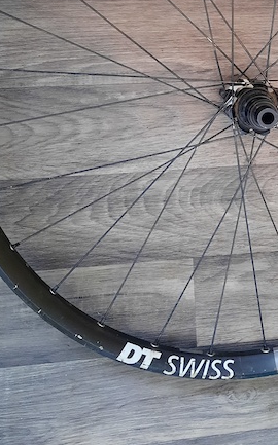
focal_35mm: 49
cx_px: 237
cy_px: 83
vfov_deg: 39.3
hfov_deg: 25.7
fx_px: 595
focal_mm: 4.6
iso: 800
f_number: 2
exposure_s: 1/25
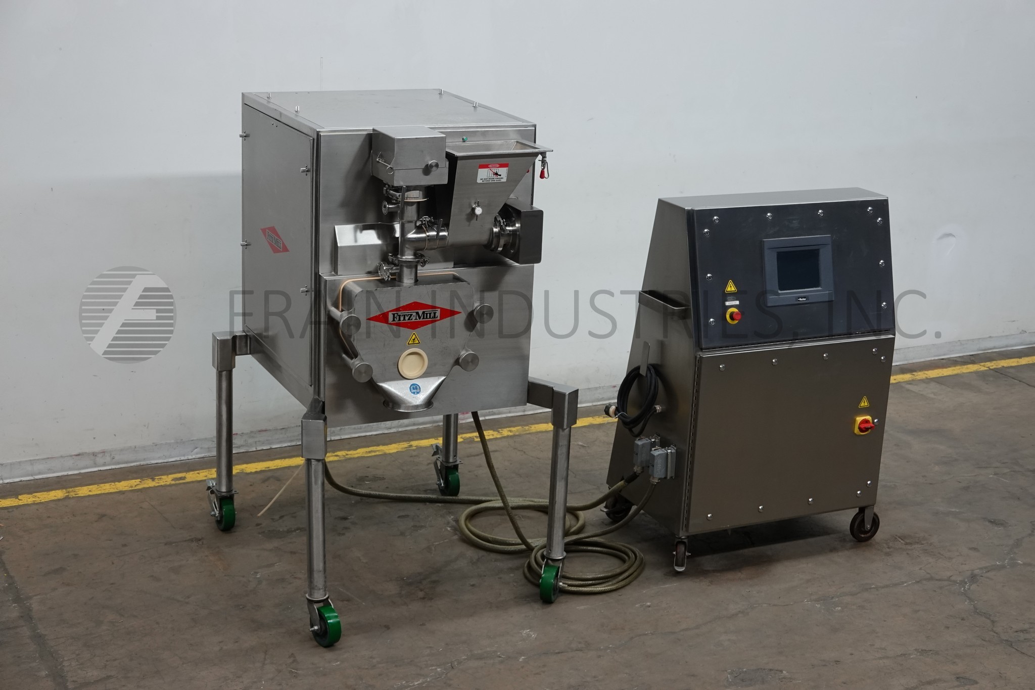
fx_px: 1581
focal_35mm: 55
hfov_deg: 36.2
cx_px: 518
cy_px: 345
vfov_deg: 24.6
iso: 320
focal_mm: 20.26
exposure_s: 1/60
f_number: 4
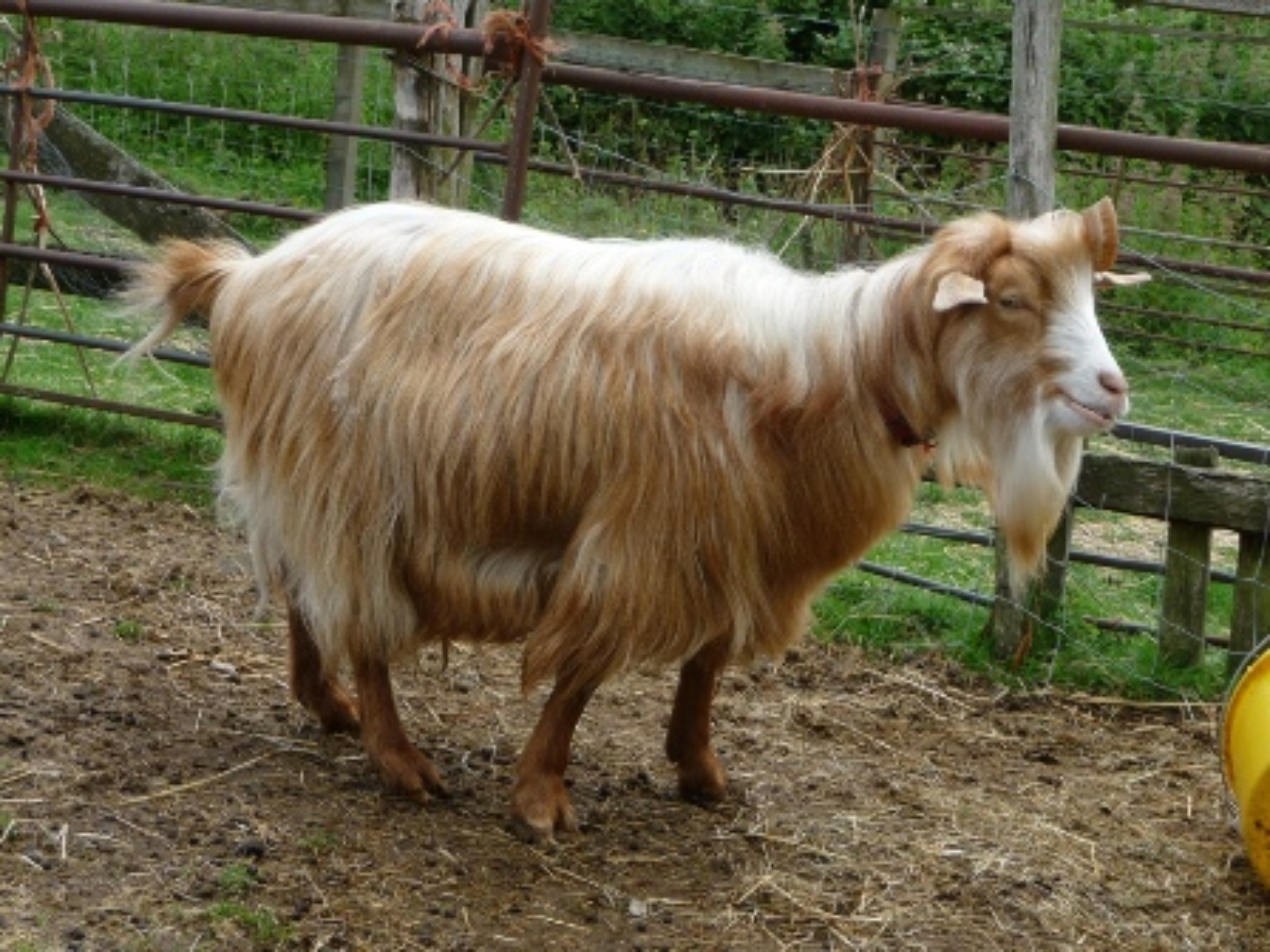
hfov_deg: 25.3
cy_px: 476
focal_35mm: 77
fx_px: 2825
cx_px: 635
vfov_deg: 19.1
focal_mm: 13.1
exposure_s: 1/125
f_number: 4.6
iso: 100
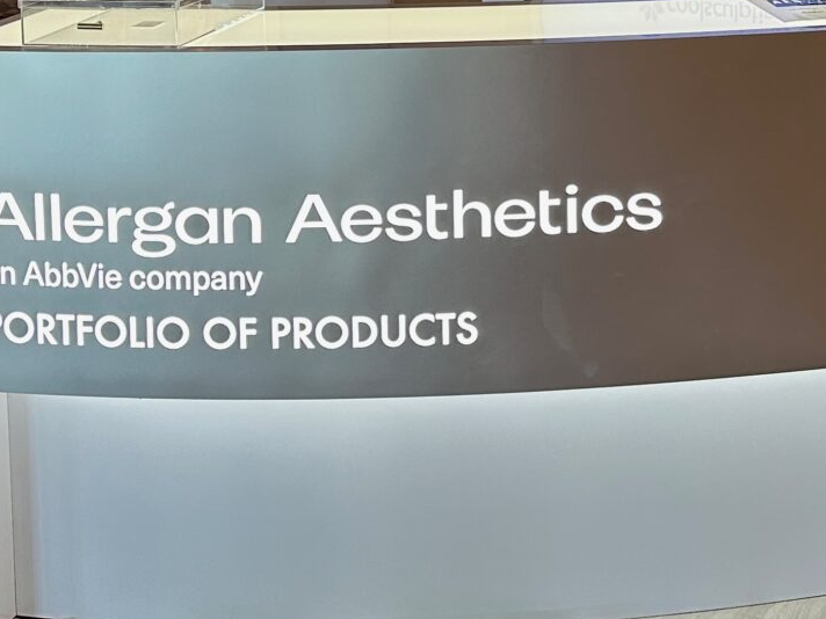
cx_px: 637
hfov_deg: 27.7
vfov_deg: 19.5
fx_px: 1646
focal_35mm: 69
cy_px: -201
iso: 200
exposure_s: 1/120
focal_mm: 6.86
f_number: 1.78
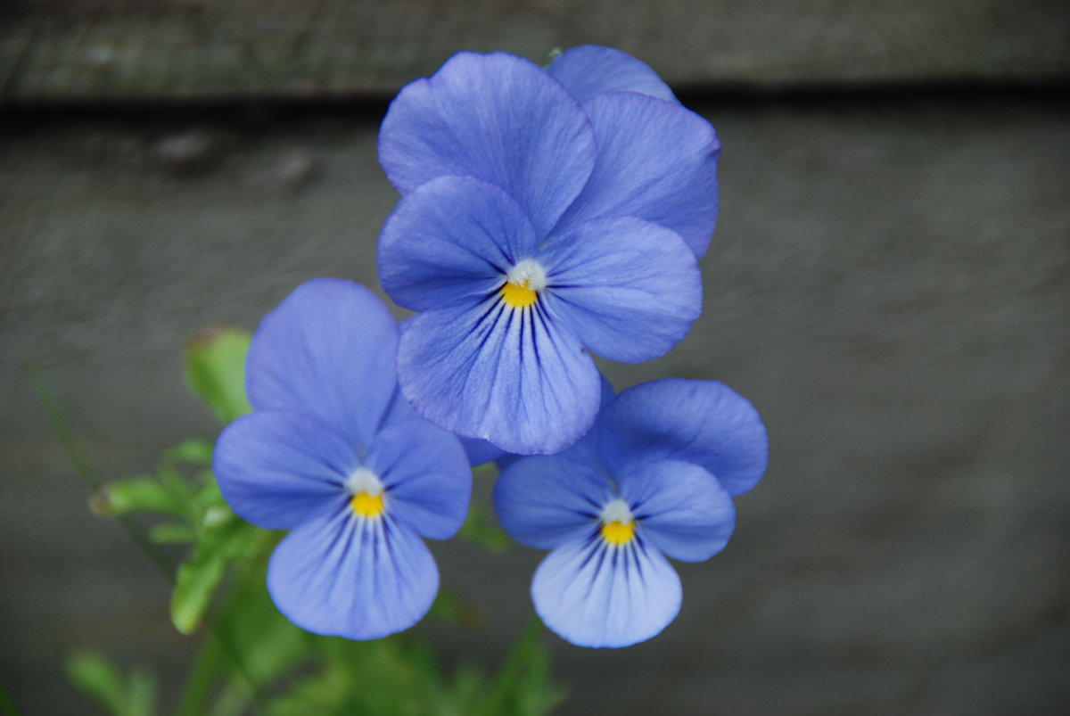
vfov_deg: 3.7
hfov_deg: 5.5
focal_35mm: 375
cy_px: 358
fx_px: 11158
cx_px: 535
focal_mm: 250
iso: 400
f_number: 6.3
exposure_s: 1/160
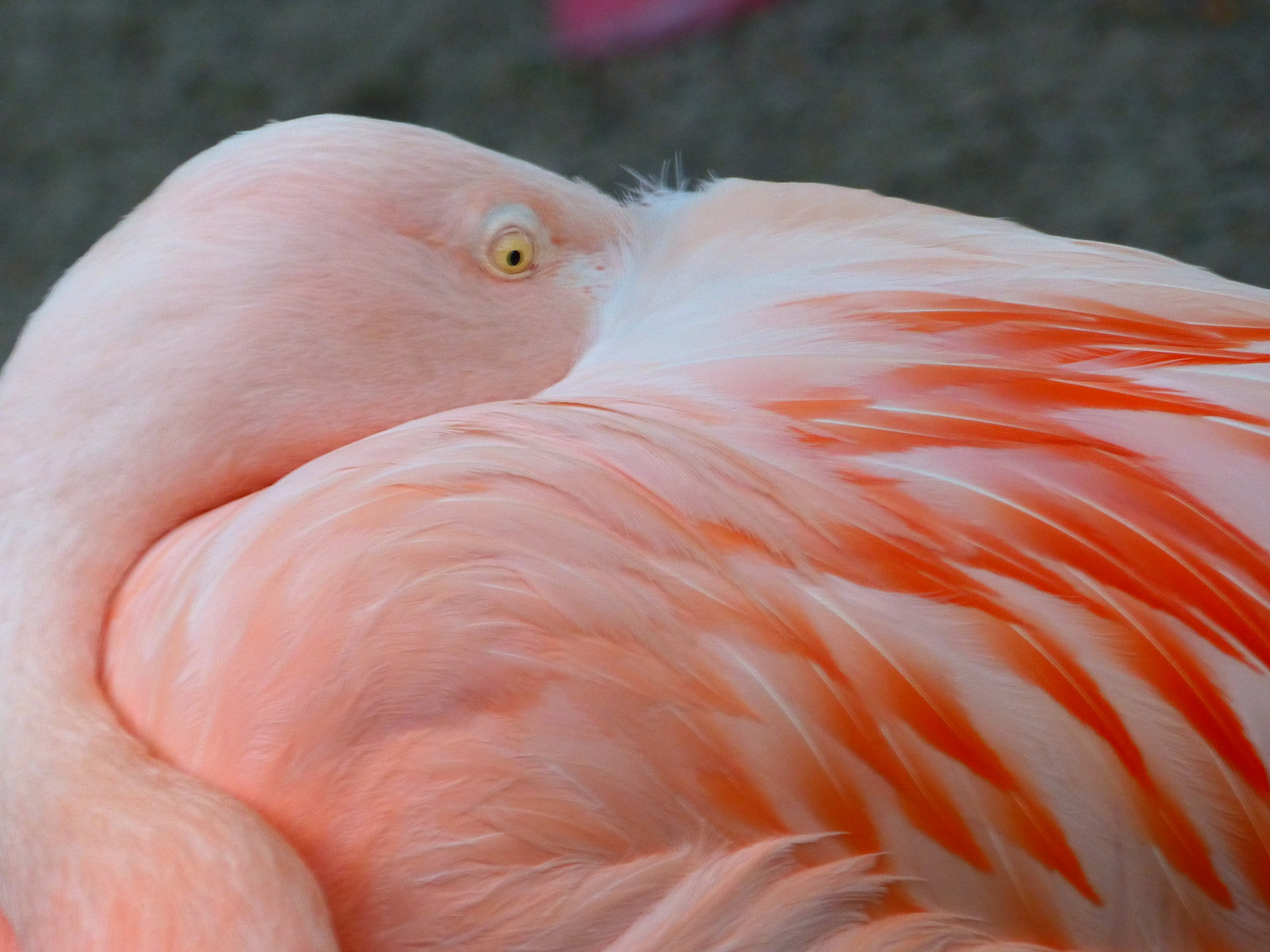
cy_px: 476
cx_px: 635
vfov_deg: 2.5
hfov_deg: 3.3
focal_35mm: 600
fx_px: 22013
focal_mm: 108
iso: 400
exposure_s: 1/50
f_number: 5
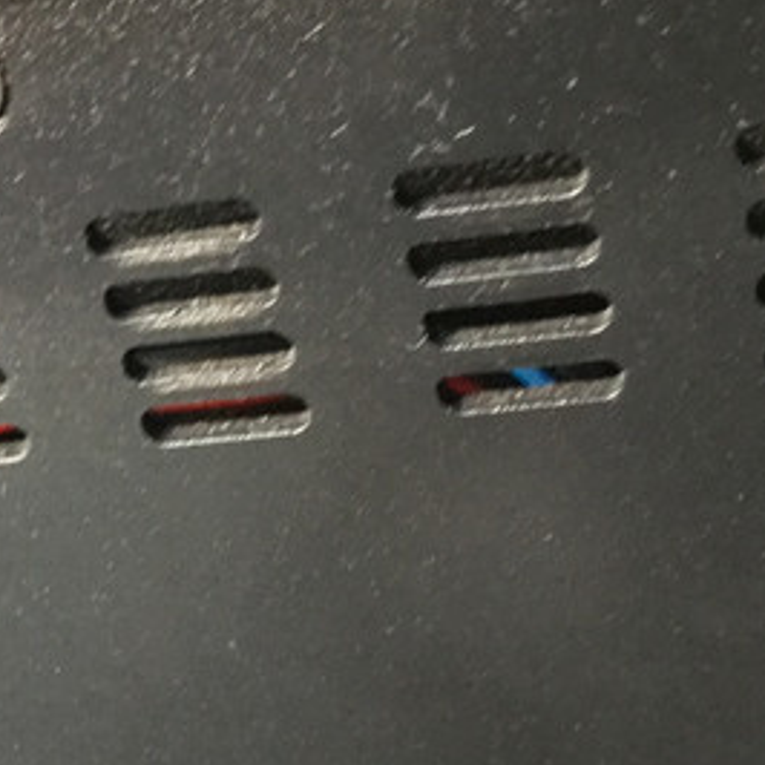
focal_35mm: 110
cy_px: 1021
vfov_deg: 15.0
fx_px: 2750
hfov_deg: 15.3
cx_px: -142
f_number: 2.4
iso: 200
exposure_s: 1/25
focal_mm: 3.3
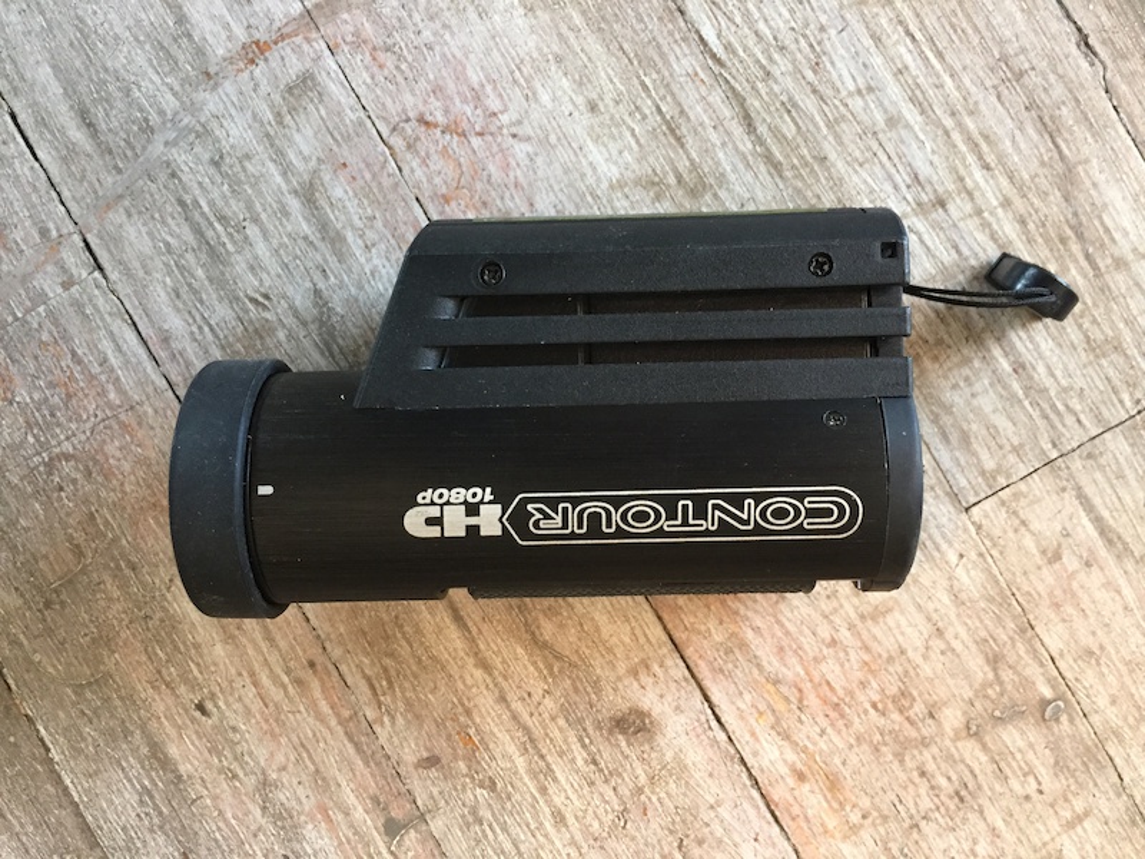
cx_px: 572
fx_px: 959
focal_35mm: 29
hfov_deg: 61.7
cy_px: 430
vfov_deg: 48.2
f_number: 2.2
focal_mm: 4.15
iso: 160
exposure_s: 1/30
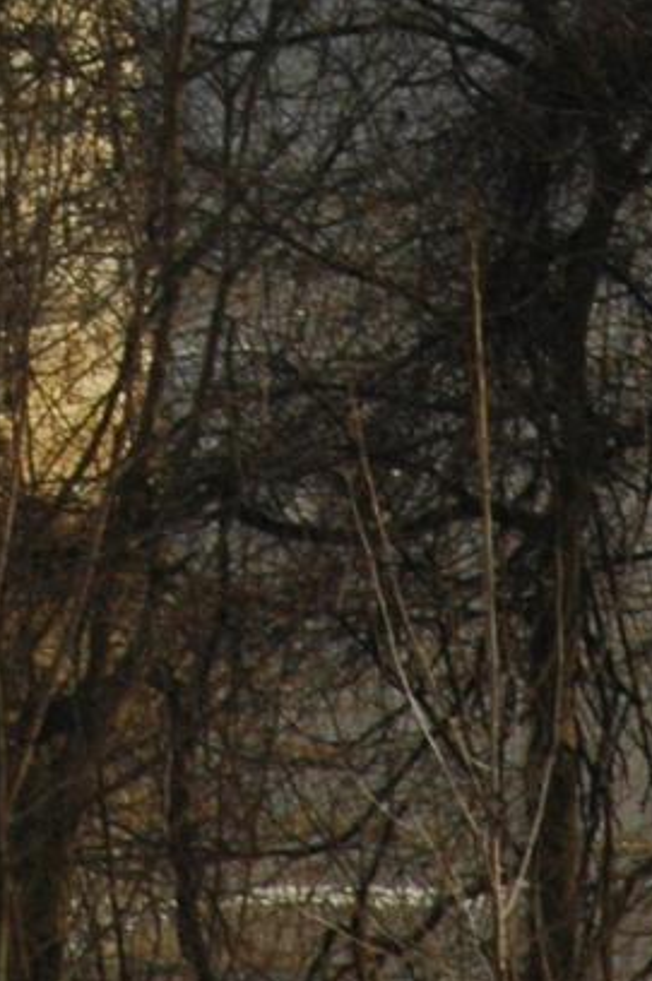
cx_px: -337
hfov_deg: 2.7
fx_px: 13889
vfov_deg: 4.0
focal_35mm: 510
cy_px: -1120
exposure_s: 1/320
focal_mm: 62
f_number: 9
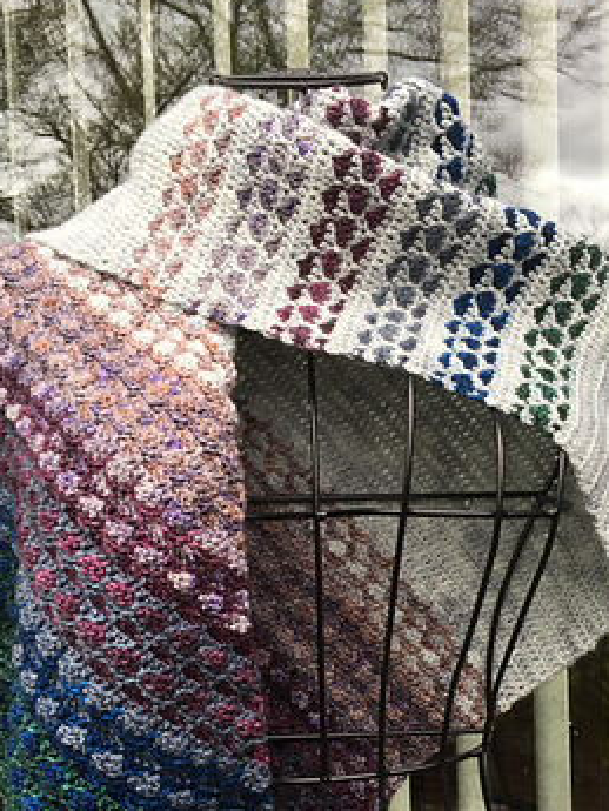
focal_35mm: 42
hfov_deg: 34.3
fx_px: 985
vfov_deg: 44.3
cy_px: 517
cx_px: 359
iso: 32
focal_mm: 4.15
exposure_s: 1/60
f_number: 2.2
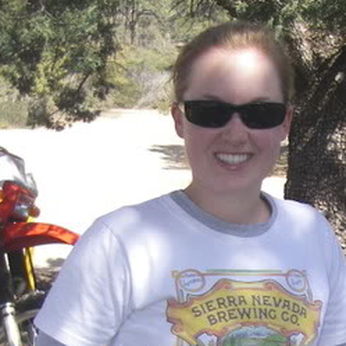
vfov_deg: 15.8
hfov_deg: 15.8
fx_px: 1221
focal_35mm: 108
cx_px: 347
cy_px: 361
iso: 64
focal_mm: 6.3
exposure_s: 1/320
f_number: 3.3
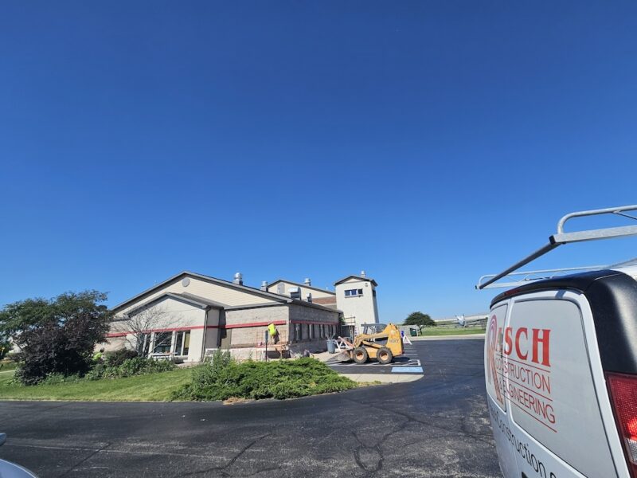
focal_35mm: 13
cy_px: 239
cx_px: 318
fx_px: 239
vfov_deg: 89.9
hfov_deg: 106.2
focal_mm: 2.2
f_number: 2.2
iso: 50
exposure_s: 1/2985
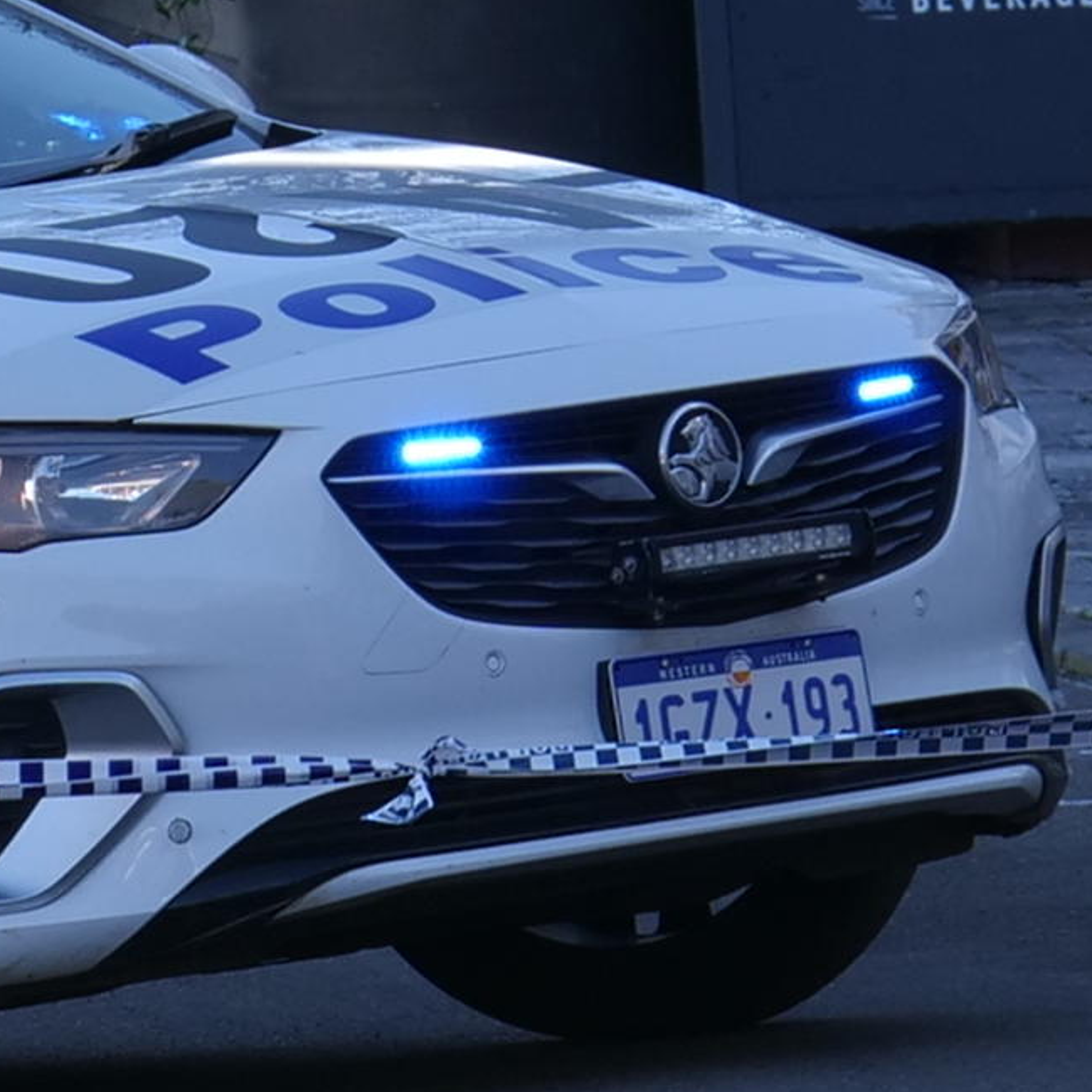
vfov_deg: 1.3
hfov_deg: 1.3
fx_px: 48575
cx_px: -956
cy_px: -781
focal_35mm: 1361
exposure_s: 1/125
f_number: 6.3
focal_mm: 100
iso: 100
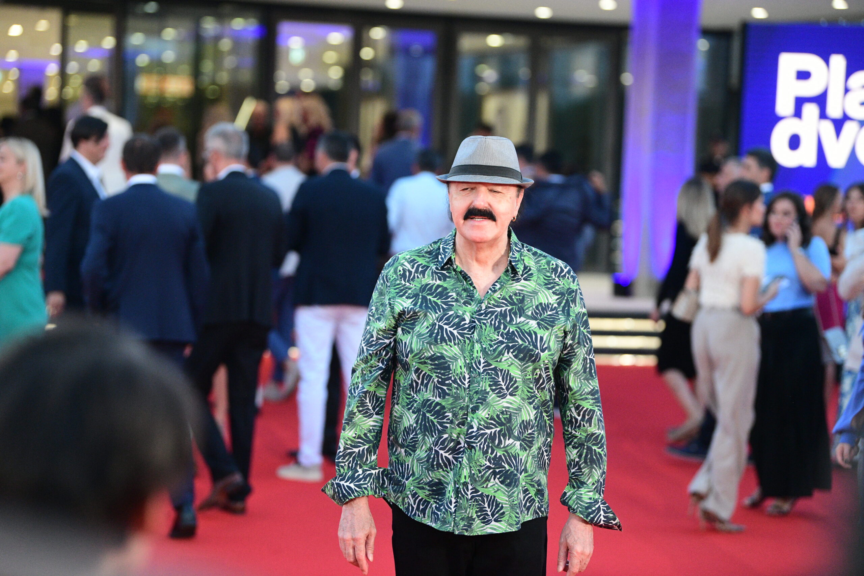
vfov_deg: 11.8
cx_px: 432
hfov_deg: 17.6
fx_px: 2784
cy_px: 288
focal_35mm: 116
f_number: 2.8
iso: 5000
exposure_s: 1/800
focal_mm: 116
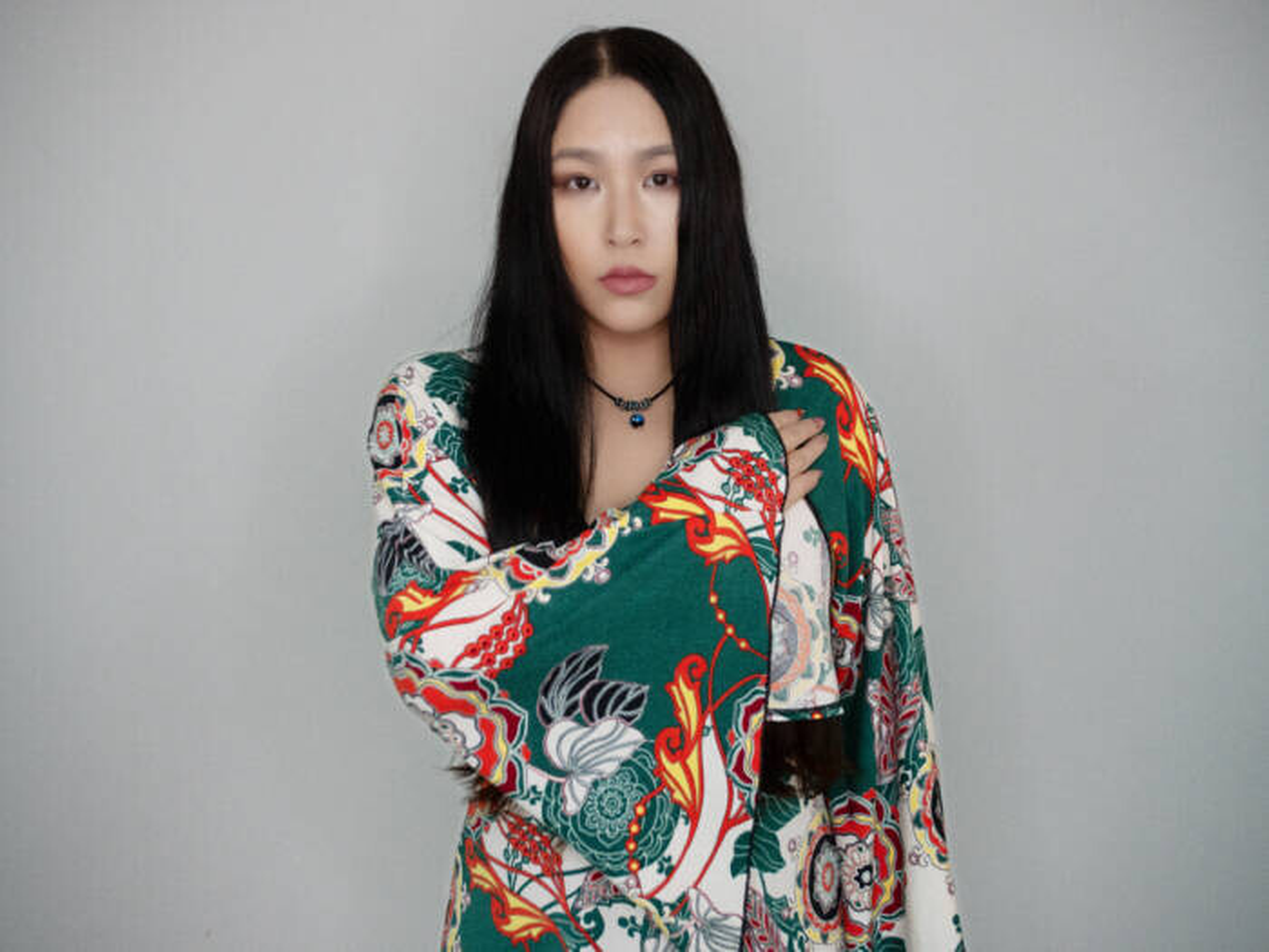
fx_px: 1686
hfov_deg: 41.2
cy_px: 476
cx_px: 634
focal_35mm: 46
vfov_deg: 31.5
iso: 1000
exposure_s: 1/800
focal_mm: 23
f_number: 2.5
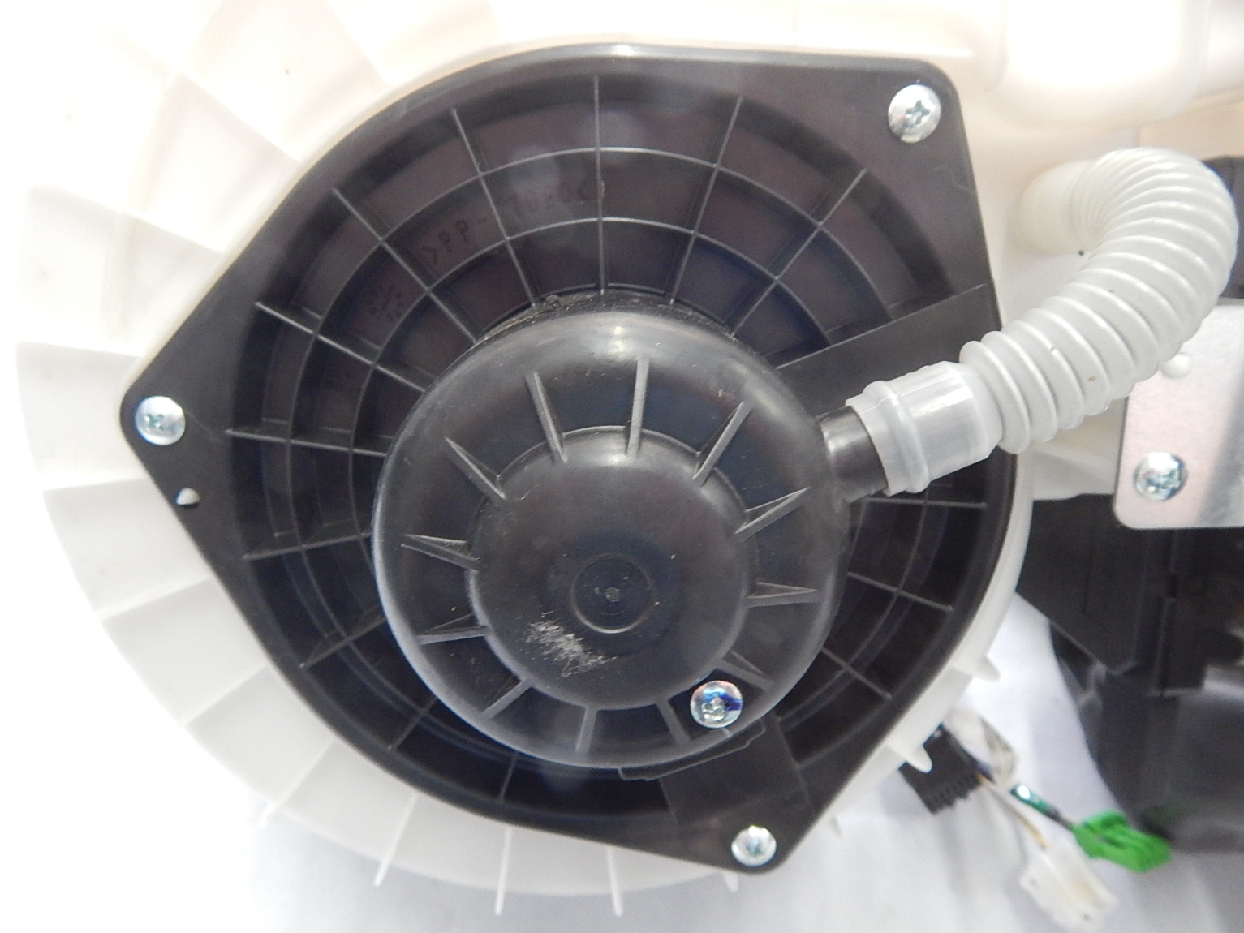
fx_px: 863
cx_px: 596
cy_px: 466
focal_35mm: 24
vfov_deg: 56.8
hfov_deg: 71.6
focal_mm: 4
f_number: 3
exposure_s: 1/13
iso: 400
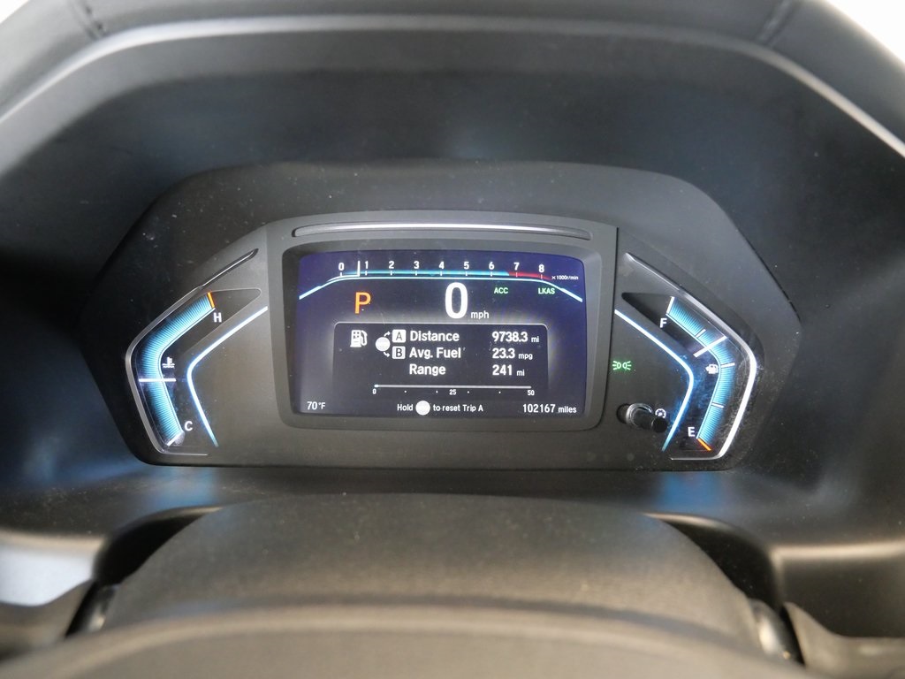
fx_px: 627
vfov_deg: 56.8
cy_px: 340
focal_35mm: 24
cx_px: 452
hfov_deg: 71.6
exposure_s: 1/20
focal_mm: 12
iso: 3200
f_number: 3.5
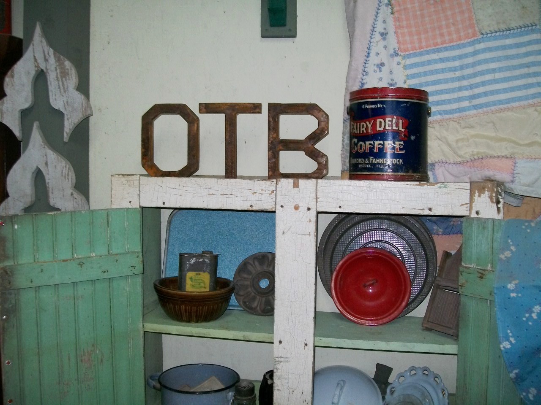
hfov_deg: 51.4
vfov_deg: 39.7
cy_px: 202
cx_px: 270
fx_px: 563
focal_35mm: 36
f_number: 2.7
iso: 80
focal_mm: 6
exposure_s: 1/30
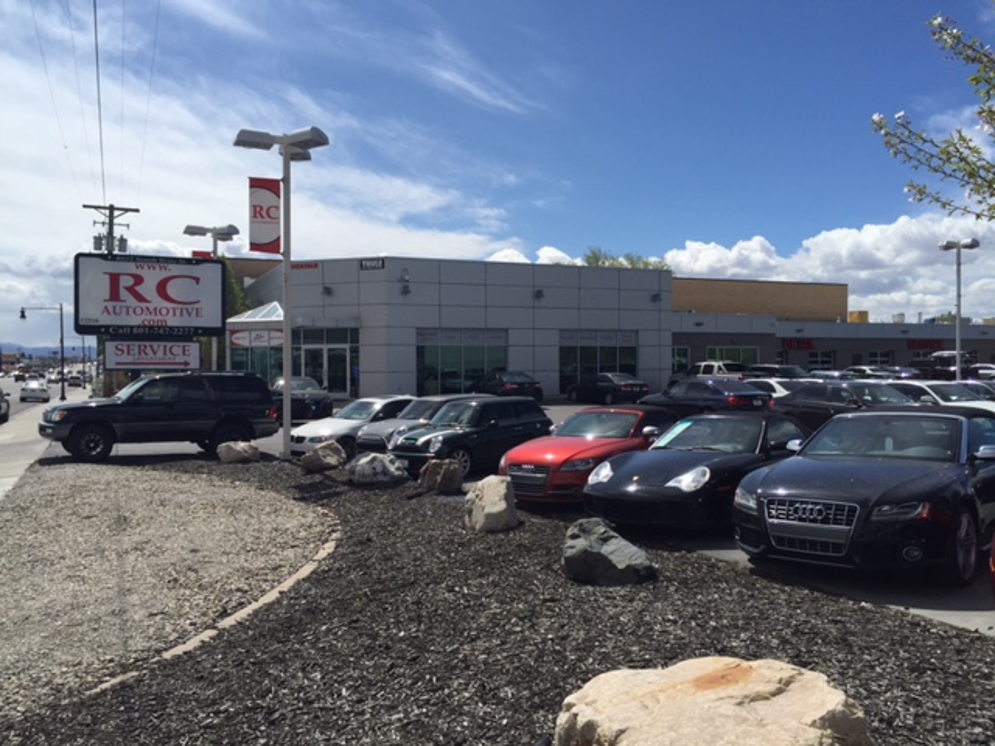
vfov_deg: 48.2
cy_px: 373
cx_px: 498
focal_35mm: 29
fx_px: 834
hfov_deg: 61.7
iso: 32
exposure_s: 1/4405
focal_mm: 4.15
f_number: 2.2
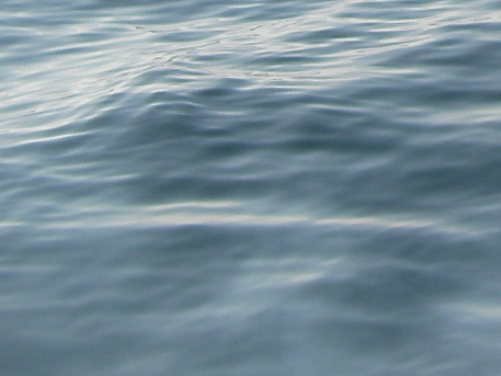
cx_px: 861
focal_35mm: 133
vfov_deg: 10.6
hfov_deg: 13.5
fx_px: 1925
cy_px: -262
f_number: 3.5
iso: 50
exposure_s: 1/444
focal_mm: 6.3
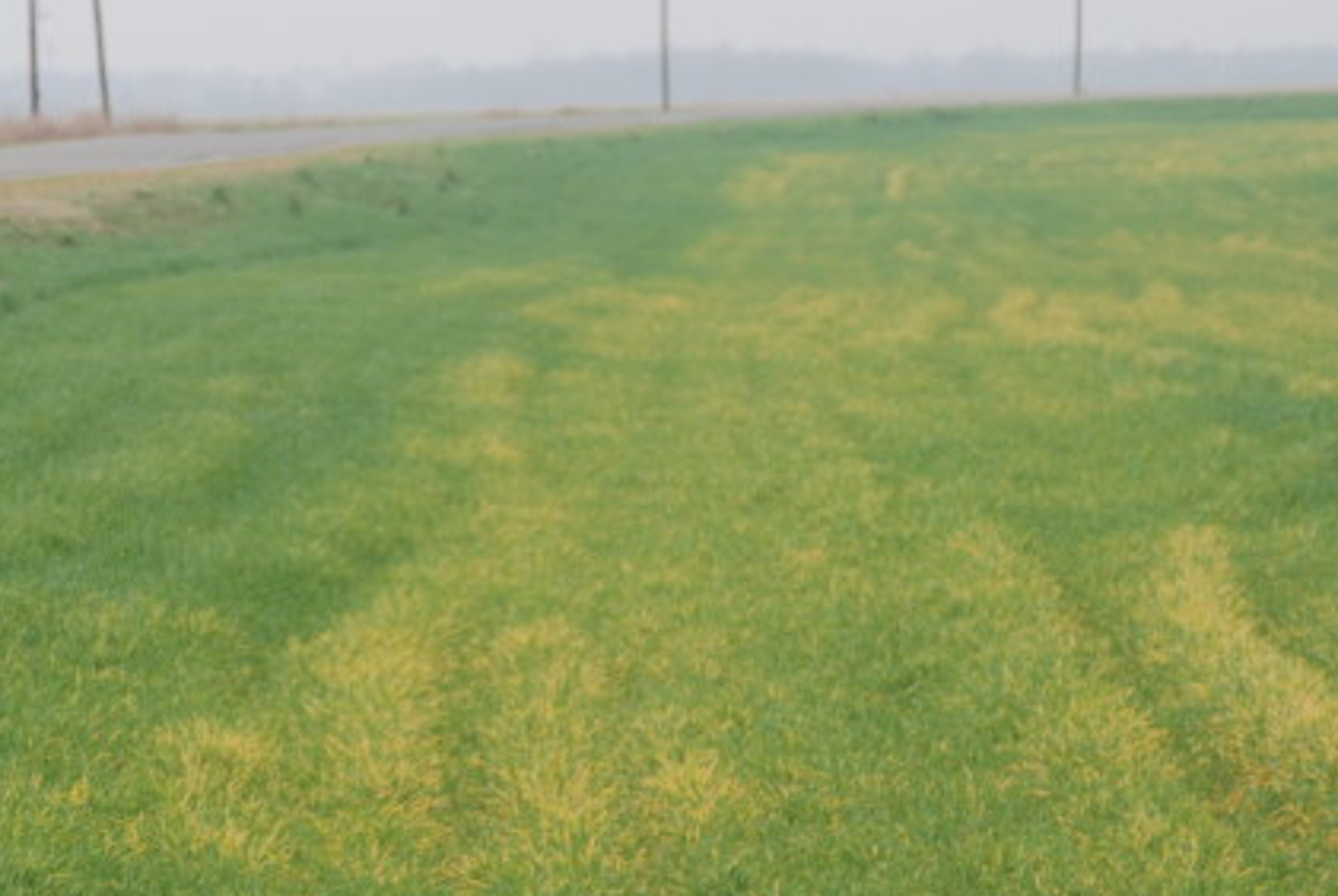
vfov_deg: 4.7
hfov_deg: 7.0
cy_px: 805
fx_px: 10868
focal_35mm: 292
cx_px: 340
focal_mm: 80
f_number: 5
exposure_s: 1/400
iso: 200
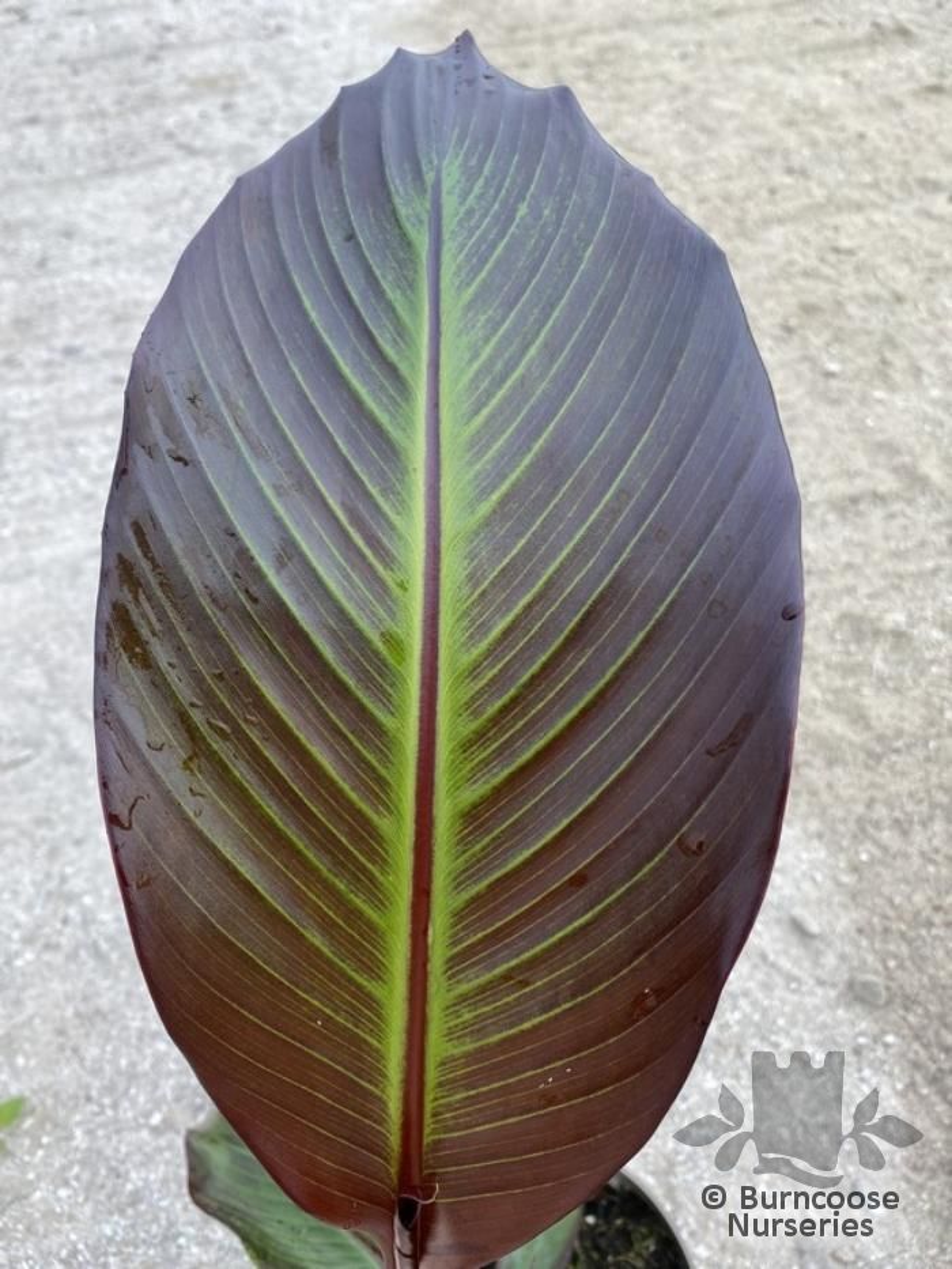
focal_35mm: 26
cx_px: 476
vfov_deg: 67.3
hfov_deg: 53.1
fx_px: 953
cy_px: 634
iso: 32
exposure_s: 1/469
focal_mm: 4.25
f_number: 1.8
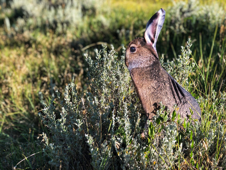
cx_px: 113
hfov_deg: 33.8
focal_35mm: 57
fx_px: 372
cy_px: 85
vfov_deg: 25.7
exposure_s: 1/251
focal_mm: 6.6
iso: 20
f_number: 2.8
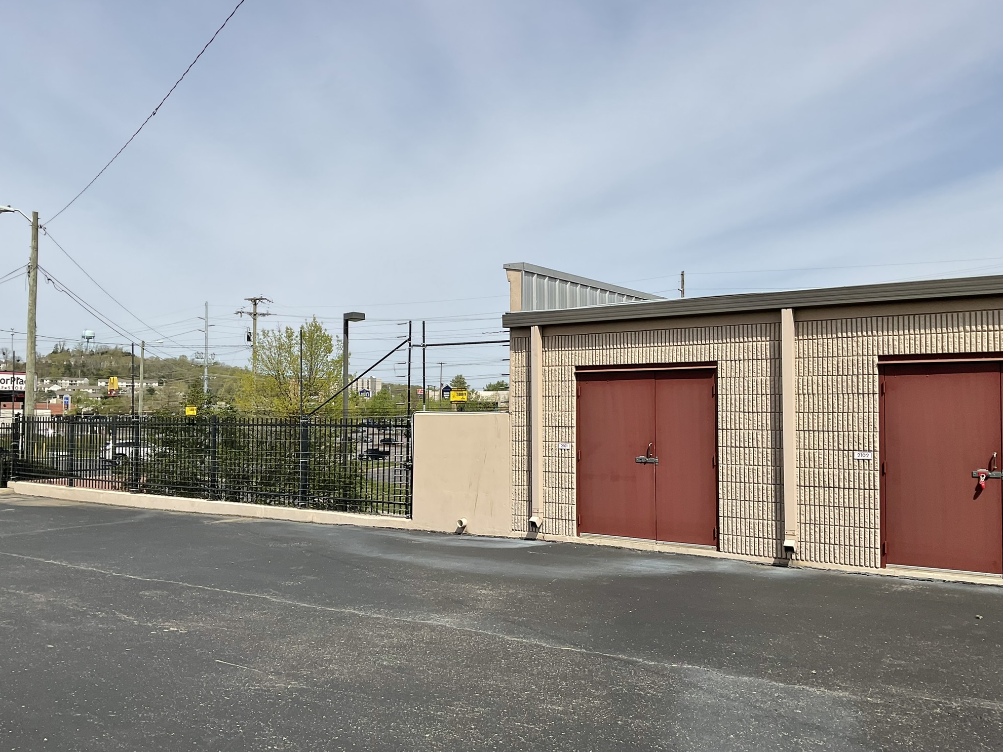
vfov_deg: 46.8
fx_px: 869
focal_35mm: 30
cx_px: 496
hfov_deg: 60.0
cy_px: 385
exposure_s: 1/3322
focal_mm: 3
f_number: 1.8
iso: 20
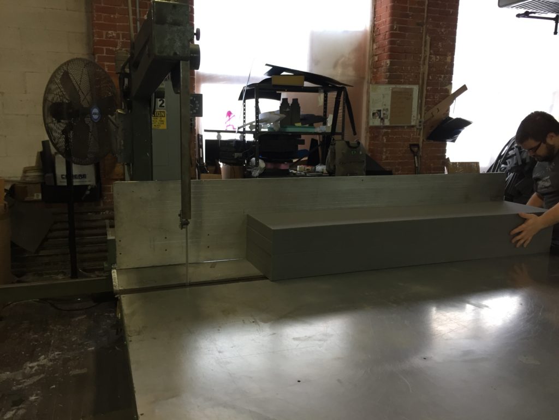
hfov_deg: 61.7
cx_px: 280
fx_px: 468
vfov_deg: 48.2
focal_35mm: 29
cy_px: 210
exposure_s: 1/30
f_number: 2.2
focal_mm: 4.15
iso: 80
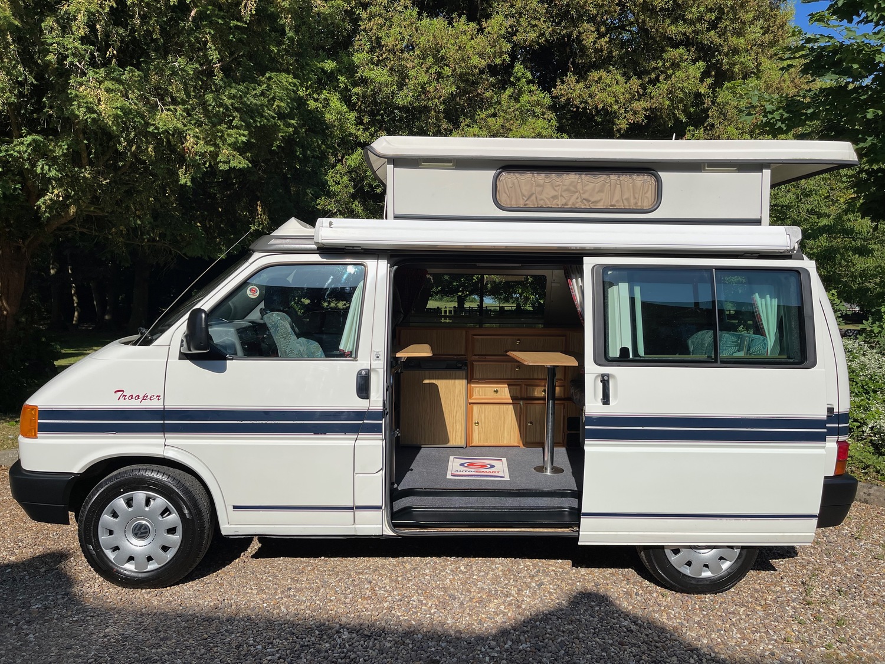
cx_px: 442
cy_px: 332
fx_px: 665
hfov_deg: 67.3
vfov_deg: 53.1
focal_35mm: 26
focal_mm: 5.1
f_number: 1.6
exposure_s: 1/6993
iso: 32
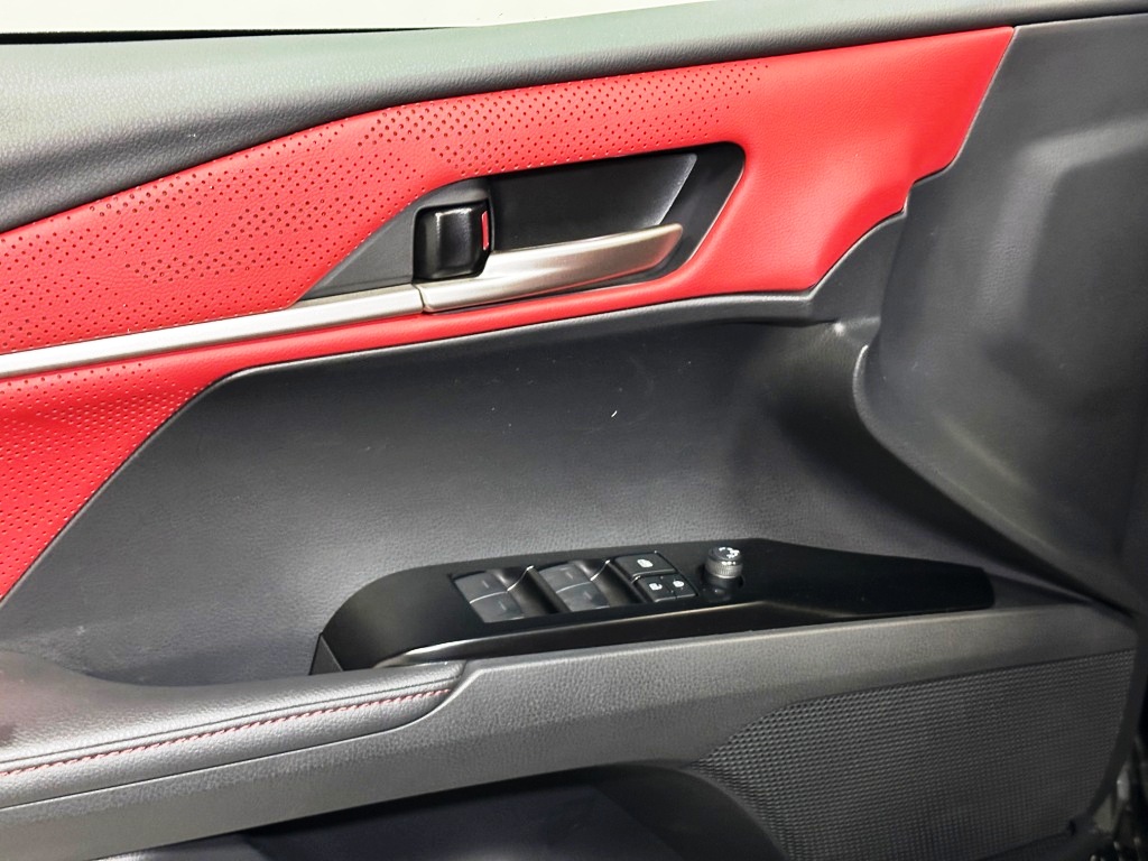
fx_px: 1592
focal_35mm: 48
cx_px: 574
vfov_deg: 30.3
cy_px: 430
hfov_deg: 39.7
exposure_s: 1/30
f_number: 1.78
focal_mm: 6.86
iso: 640
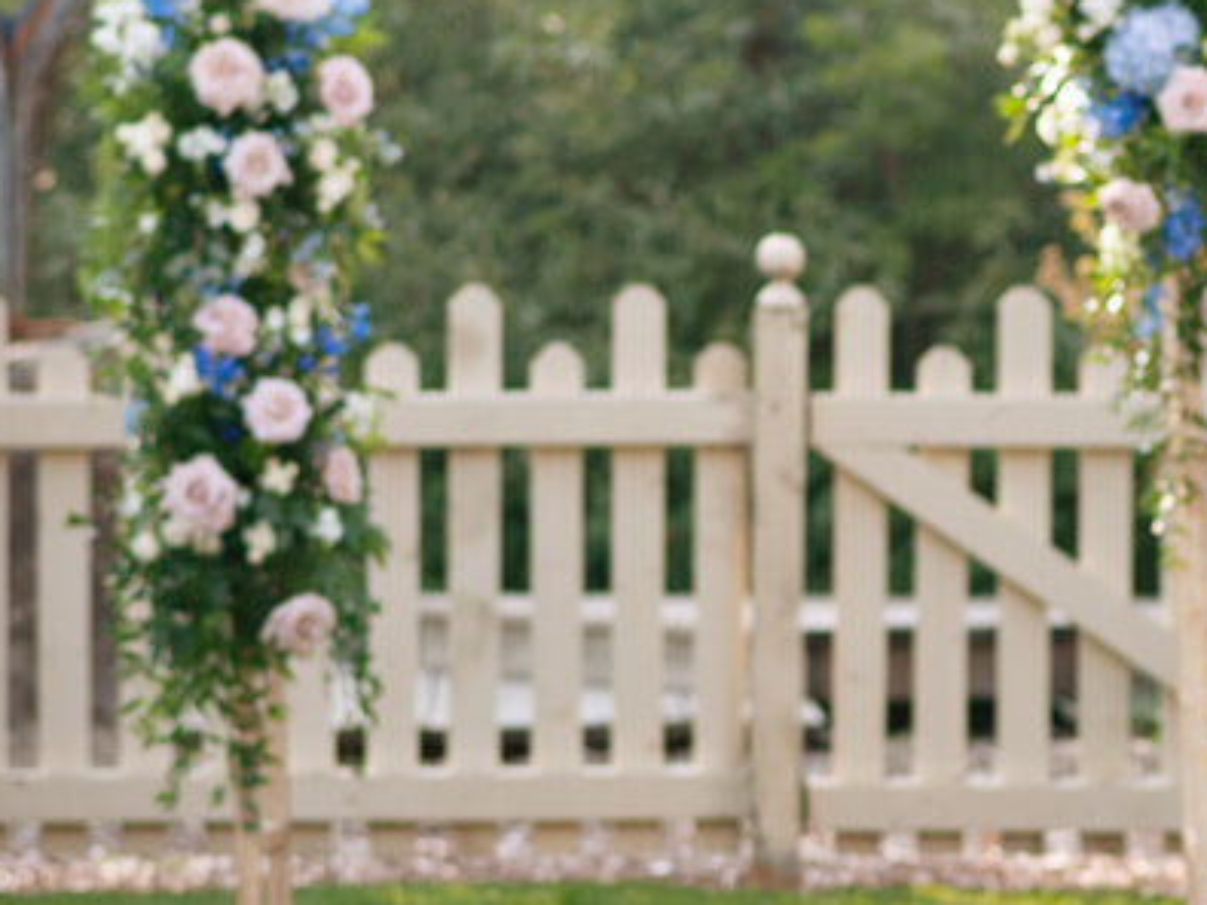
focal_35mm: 331
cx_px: 761
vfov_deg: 4.5
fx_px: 11538
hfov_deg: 6.0
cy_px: 662
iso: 200
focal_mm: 85
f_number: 2.8
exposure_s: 1/1600
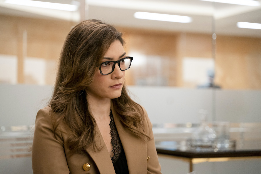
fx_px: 544
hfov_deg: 27.0
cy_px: 87
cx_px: 130
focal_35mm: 75
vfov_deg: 18.2
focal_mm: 75
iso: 3200
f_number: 2.8
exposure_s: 1/200
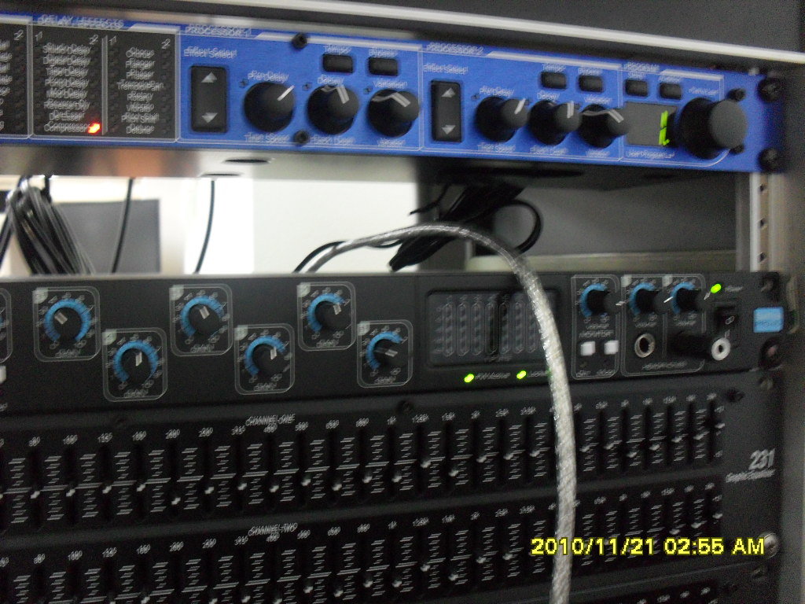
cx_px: 402
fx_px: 884
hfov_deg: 49.0
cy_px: 302
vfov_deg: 37.7
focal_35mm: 38
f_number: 2.8
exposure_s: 1/8
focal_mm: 6.3
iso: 200
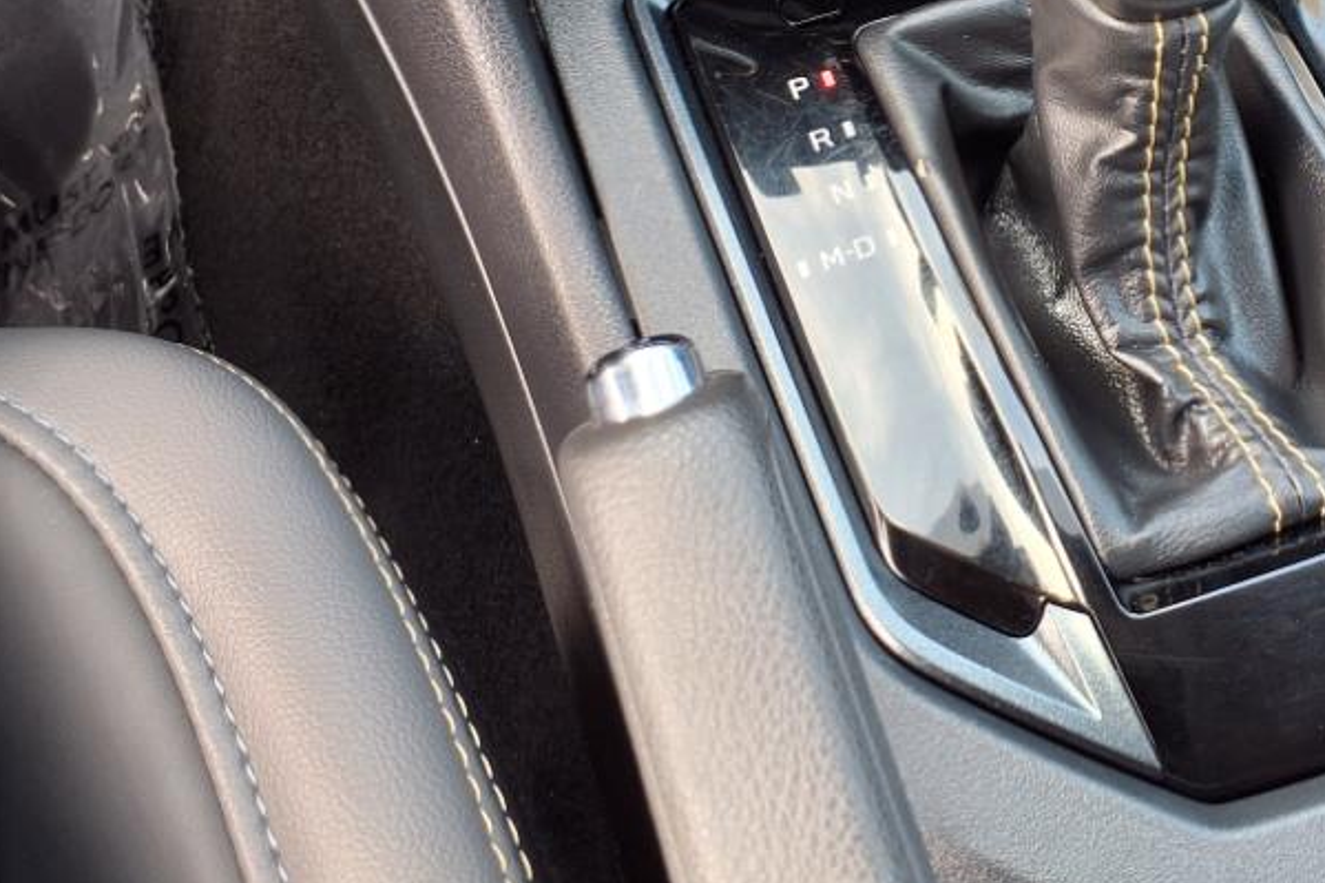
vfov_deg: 26.9
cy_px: 53
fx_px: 1766
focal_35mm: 48
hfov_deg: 39.6
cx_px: 1048
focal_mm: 3.58
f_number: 1.9
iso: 40
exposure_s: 1/60.2
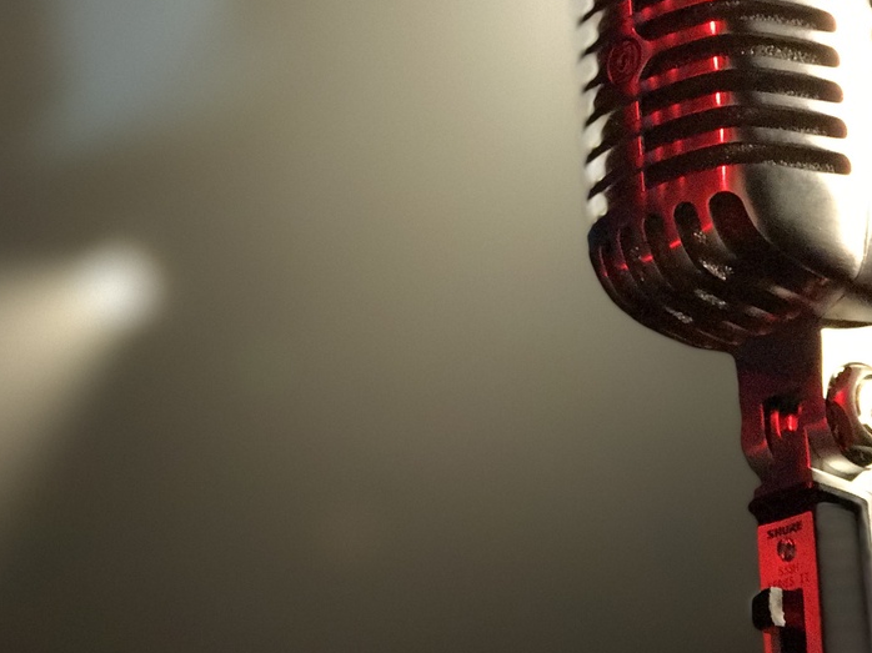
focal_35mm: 98
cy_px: 343
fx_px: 2468
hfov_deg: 20.0
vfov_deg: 15.1
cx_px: 404
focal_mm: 6.6
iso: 500
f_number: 2.8
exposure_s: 1/50
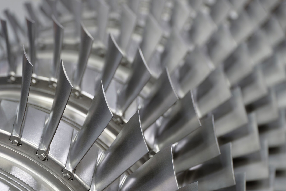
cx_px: 143
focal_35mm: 75
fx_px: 596
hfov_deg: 27.0
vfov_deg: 18.2
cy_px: 96
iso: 1000
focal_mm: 50
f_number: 4.5
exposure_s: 1/75
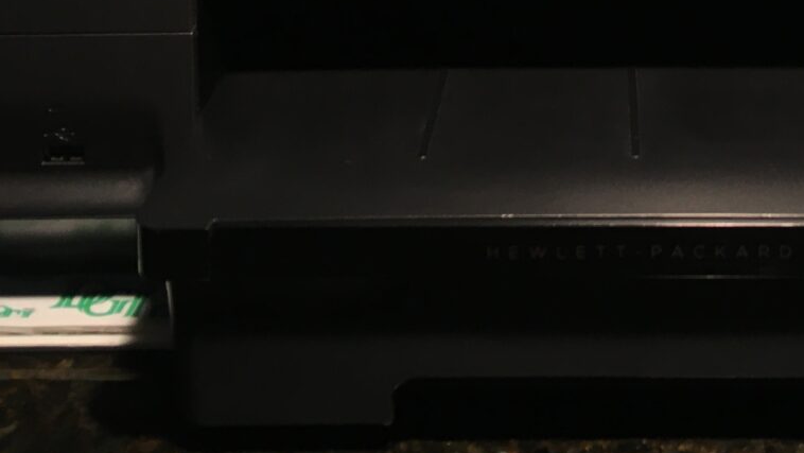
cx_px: 611
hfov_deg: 32.2
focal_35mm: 64
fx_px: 1365
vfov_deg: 17.6
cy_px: -143
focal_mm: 4.15
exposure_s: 1/30
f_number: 2.2
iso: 32
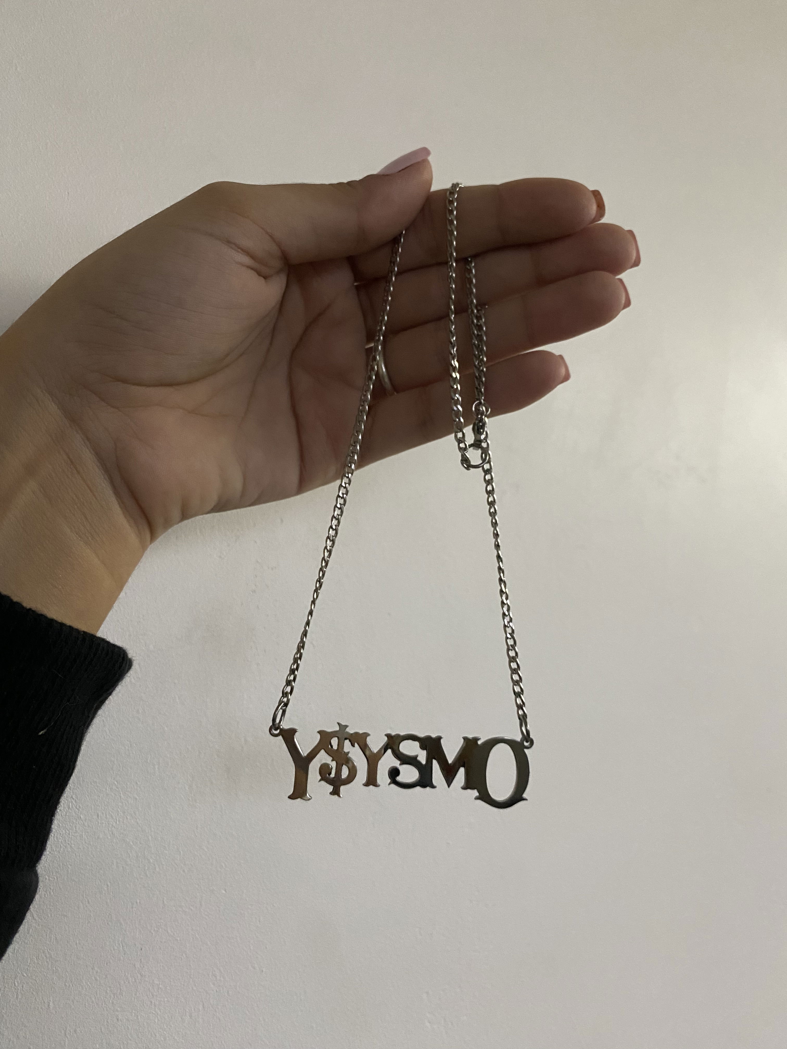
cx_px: 394
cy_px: 524
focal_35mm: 26
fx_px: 788
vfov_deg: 67.3
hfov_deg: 53.1
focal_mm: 4.25
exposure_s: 1/60
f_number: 1.8
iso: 400
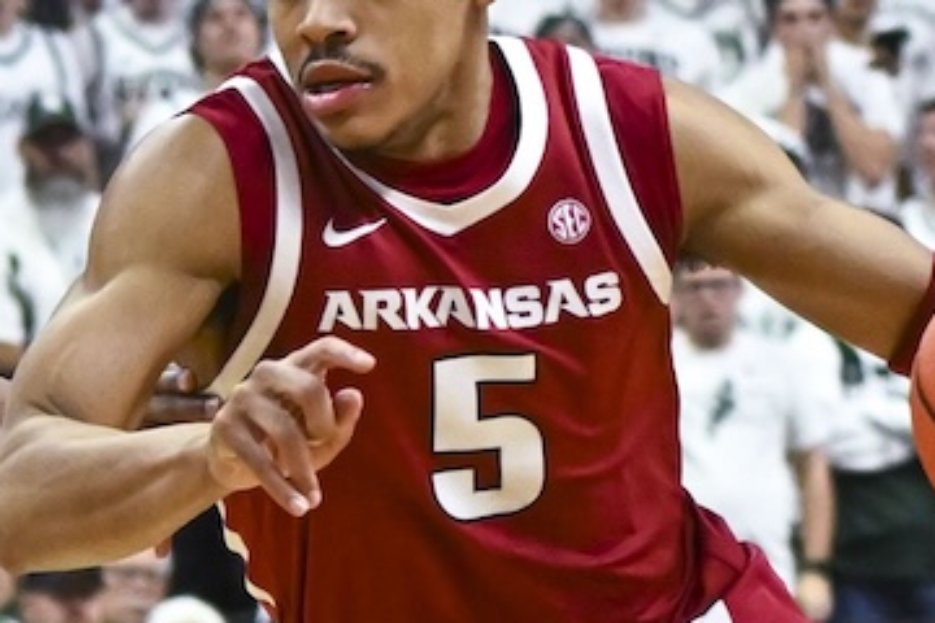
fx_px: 9090
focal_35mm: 350
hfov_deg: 5.9
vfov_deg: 3.9
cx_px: 60
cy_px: 748
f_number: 2.8
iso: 2500
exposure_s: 1/1250
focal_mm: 70
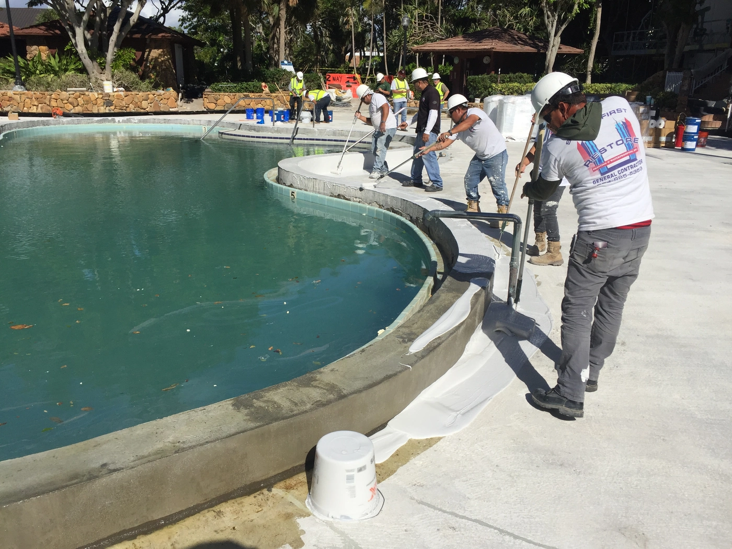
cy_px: 274
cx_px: 366
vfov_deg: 48.2
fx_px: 613
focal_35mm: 29
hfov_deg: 61.7
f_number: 2.2
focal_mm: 4.15
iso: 32
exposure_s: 1/4950
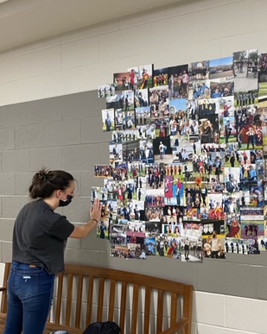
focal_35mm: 42
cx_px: 185
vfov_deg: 43.8
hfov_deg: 35.2
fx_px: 415
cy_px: 172
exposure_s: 1/60
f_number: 1.8
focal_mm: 4.25
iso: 160
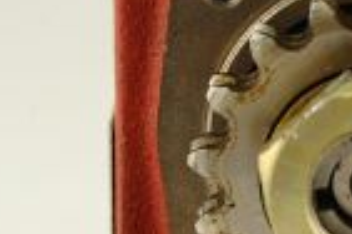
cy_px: 382
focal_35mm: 426
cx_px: 350
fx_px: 4165
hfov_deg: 4.8
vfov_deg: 3.2
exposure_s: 1/100
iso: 800
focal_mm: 100
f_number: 8
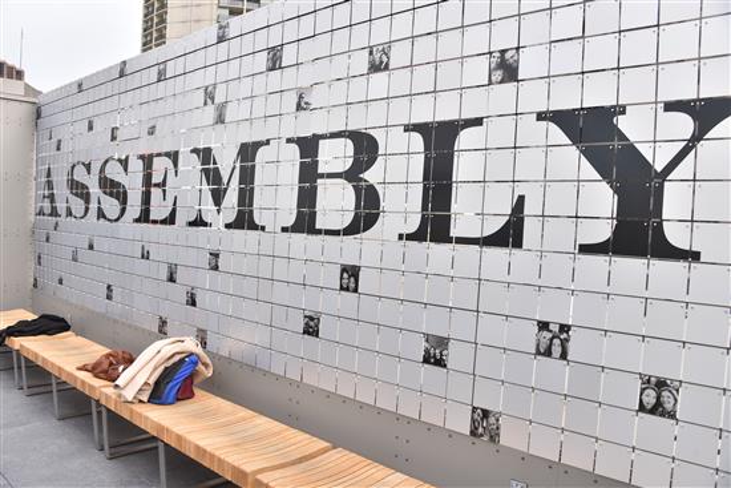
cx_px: 366
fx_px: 569
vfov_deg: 46.4
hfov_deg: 65.5
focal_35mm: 28
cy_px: 244
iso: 400
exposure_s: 1/250
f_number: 6.3
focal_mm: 28
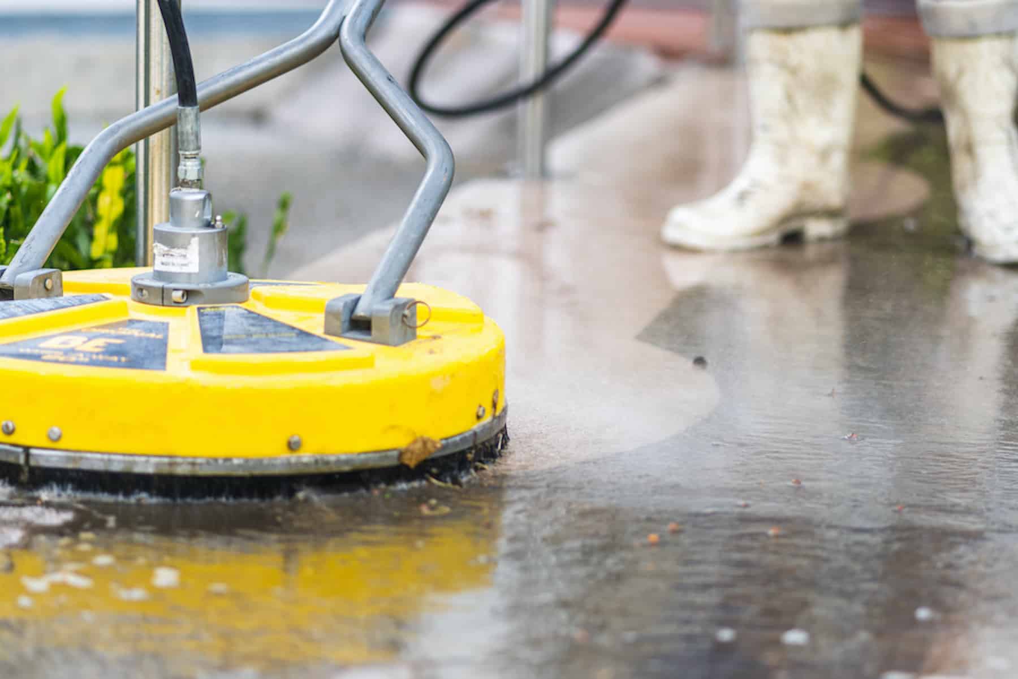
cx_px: 509
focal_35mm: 128
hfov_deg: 16.1
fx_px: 3606
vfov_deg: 10.8
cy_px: 340
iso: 100
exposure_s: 1/800
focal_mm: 85
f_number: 1.8
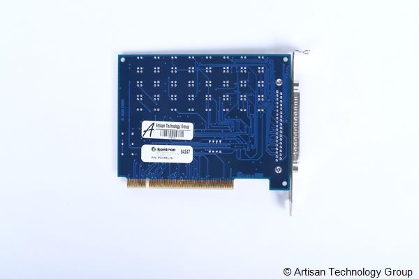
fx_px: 466
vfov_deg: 33.4
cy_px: 140
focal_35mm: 40
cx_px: 210
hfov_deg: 48.5
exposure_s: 1/250
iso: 200
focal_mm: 27
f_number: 13
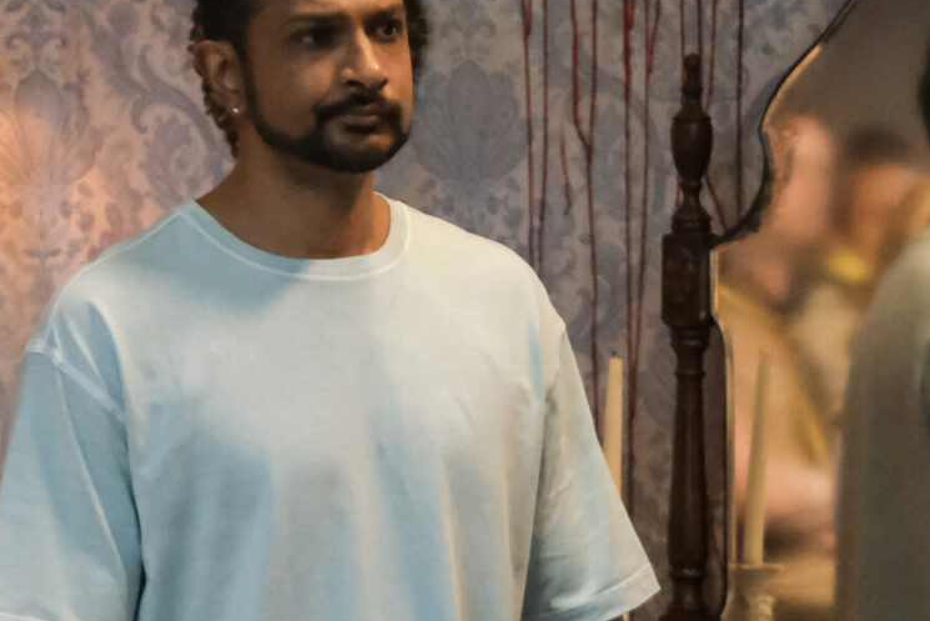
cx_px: 829
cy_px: 772
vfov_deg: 7.5
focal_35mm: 182
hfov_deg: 11.2
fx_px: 4702
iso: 6400
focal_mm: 35
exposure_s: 1/125
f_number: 1.6
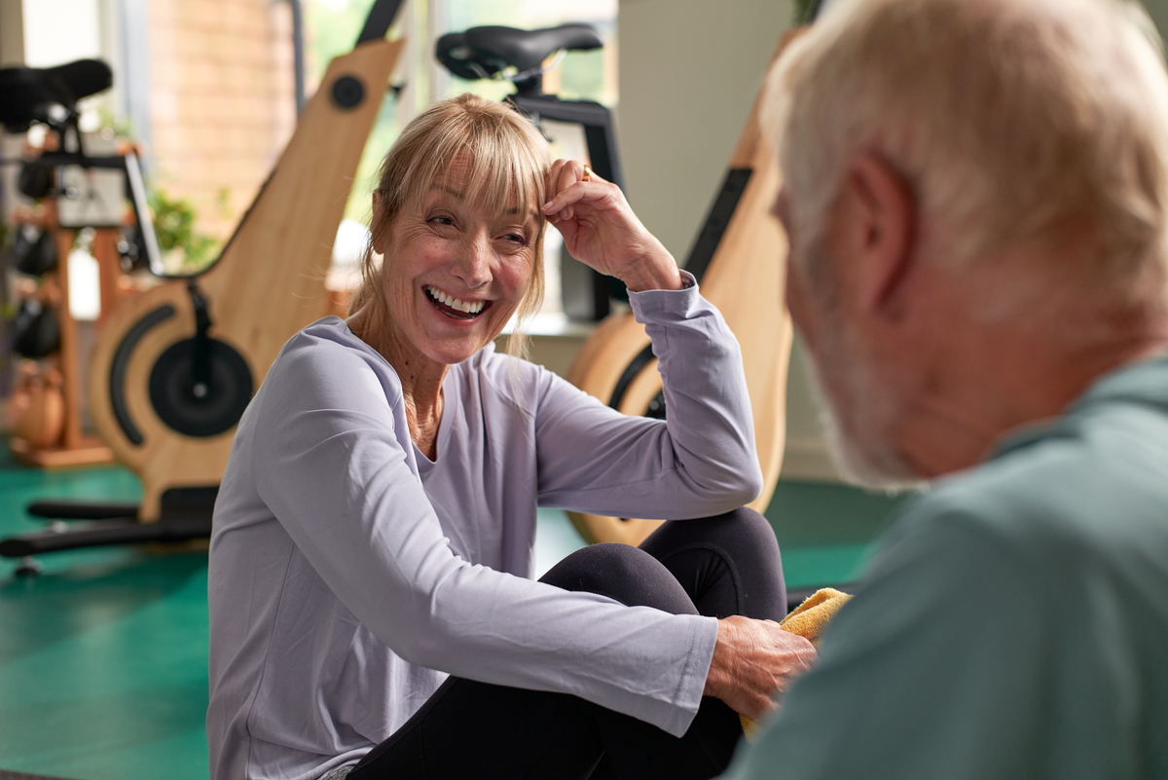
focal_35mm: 50
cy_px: 390
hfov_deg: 39.6
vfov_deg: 27.0
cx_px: 584
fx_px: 1623
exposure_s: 1/80
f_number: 4
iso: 200
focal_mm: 50
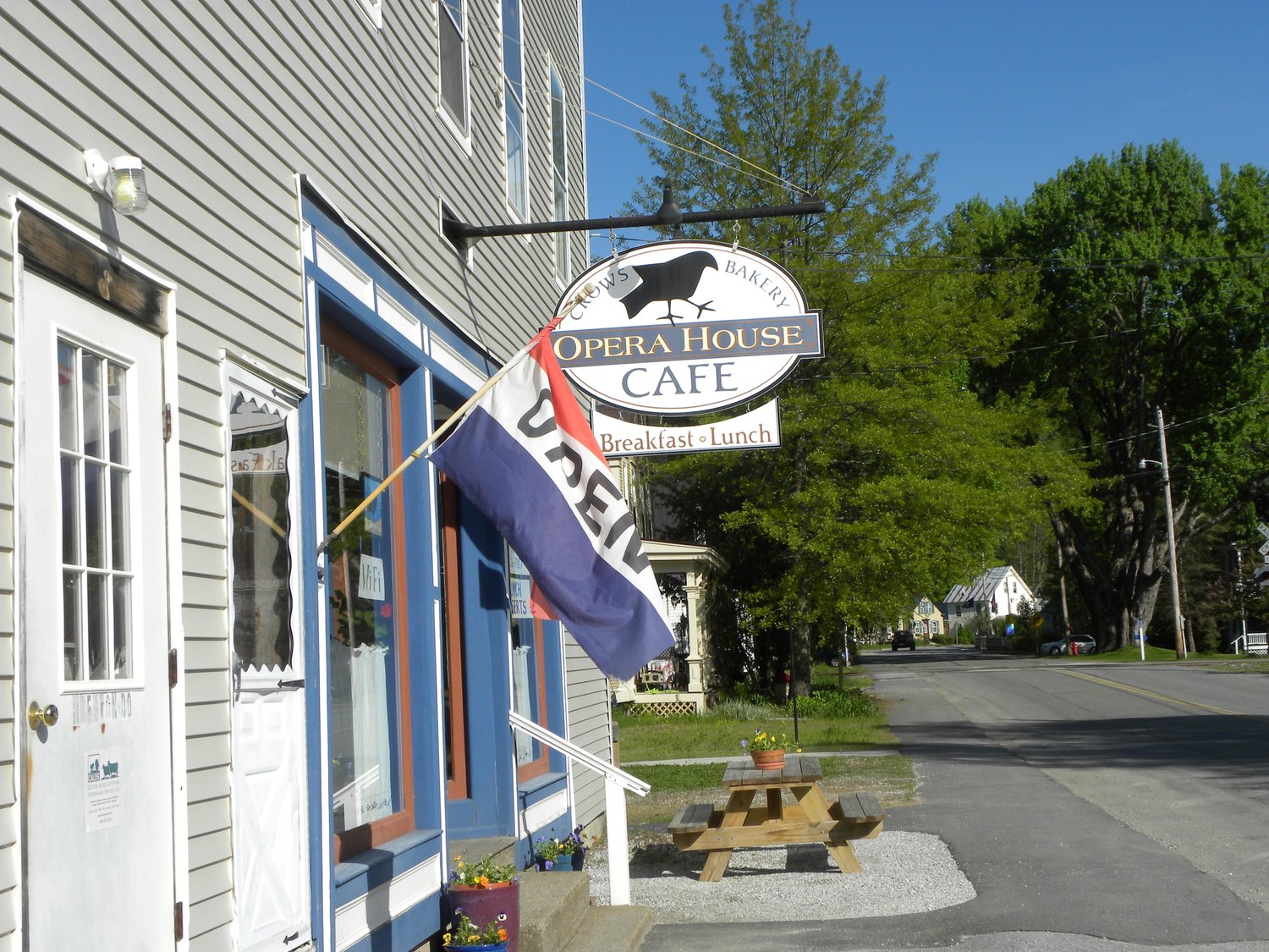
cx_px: 634
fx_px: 1906
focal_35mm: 52
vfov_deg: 28.0
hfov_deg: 36.8
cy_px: 476
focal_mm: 9.2
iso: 64
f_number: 6.3
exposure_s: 1/340
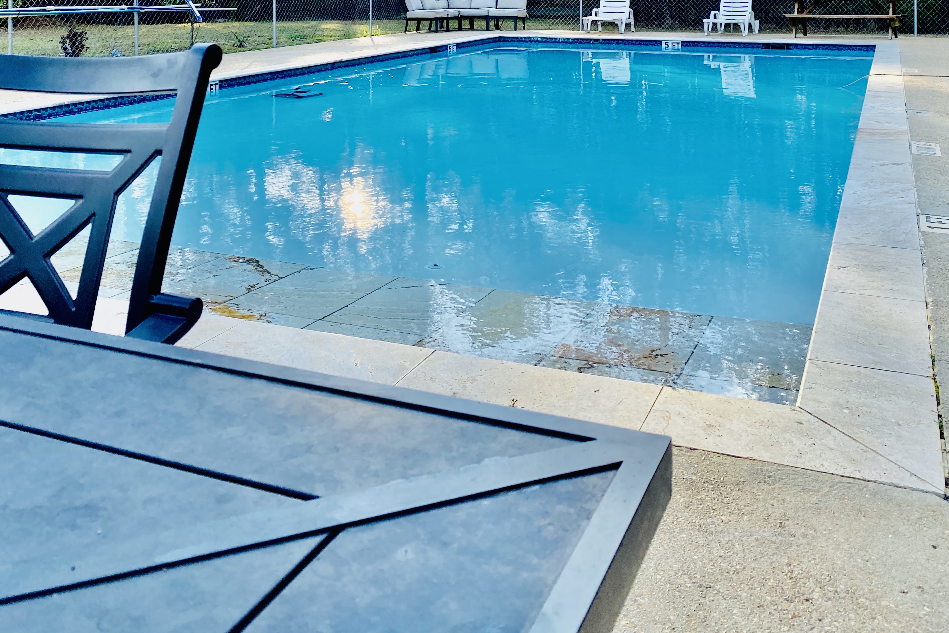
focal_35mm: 37
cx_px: 481
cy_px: -7
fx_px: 975
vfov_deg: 32.9
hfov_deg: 51.9
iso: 32
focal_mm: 4.25
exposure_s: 1/1171
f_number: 1.8
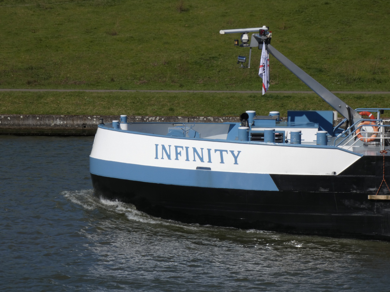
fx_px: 2817
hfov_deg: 7.9
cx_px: 195
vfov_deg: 5.9
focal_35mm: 250
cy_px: 146
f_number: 6.3
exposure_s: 1/640
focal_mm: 44.8
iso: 80
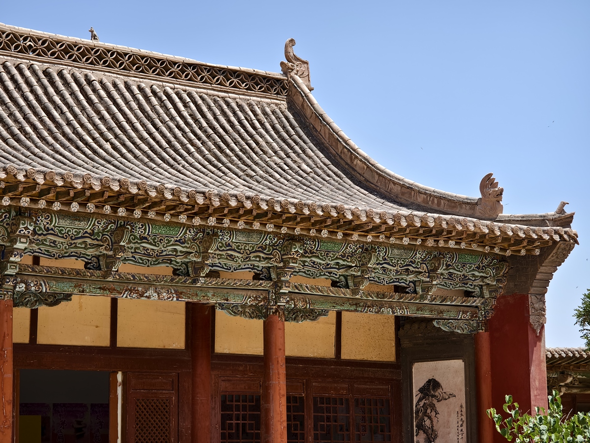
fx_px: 1704
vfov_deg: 14.8
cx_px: 295
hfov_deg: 19.6
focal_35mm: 100
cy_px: 222
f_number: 2.5
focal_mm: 16.57
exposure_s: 1/556
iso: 50
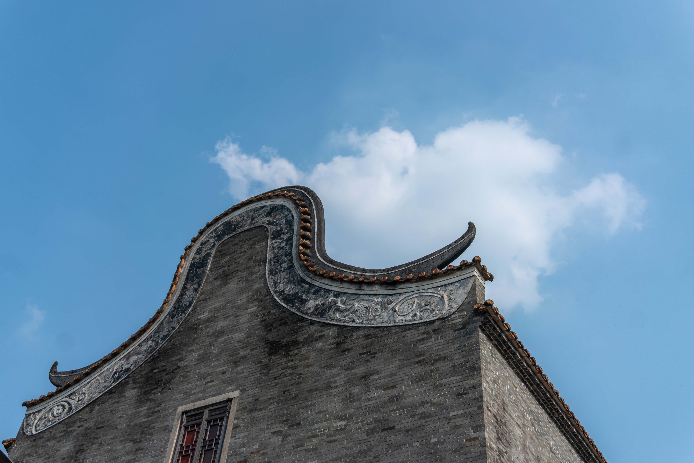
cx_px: 347
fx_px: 713
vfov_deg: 36.0
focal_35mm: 37
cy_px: 232
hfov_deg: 51.9
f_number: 5
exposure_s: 1/1000
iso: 100
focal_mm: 25
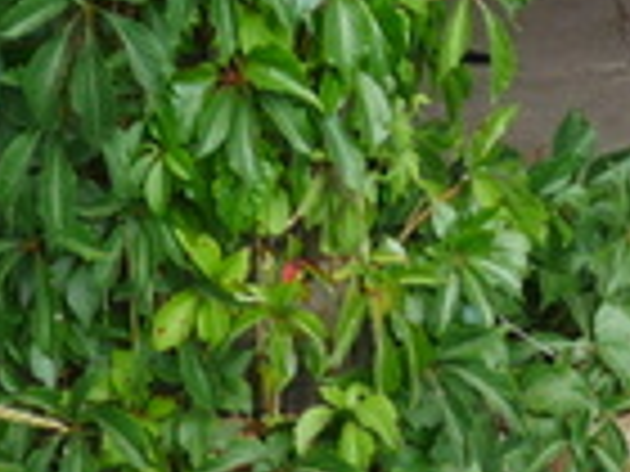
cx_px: 1066
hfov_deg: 9.0
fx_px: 3858
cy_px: -1005
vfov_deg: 6.4
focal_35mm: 212
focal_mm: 14
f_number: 3.2
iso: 200
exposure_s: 1/160
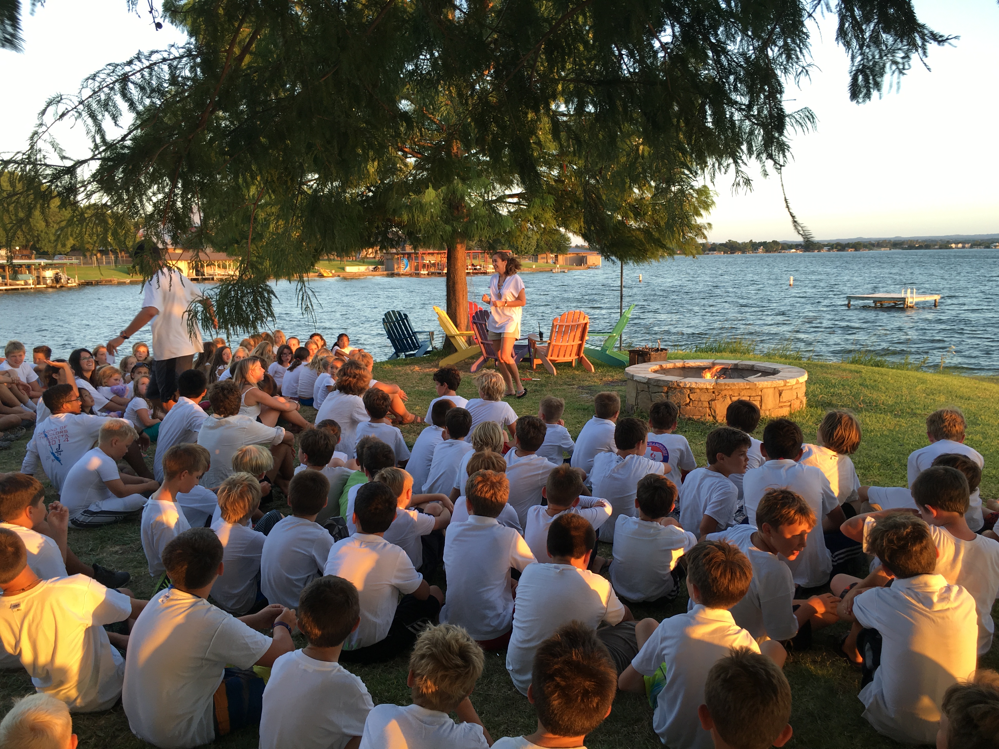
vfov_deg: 48.2
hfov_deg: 61.7
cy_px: 374
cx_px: 500
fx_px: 837
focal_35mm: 29
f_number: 2.2
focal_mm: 4.15
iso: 25
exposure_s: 1/60
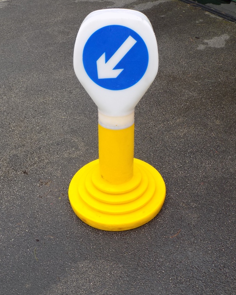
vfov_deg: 47.9
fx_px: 332
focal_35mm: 38
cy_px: 147
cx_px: 121
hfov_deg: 39.1
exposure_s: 1/125
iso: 80
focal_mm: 6.1
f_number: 3.4
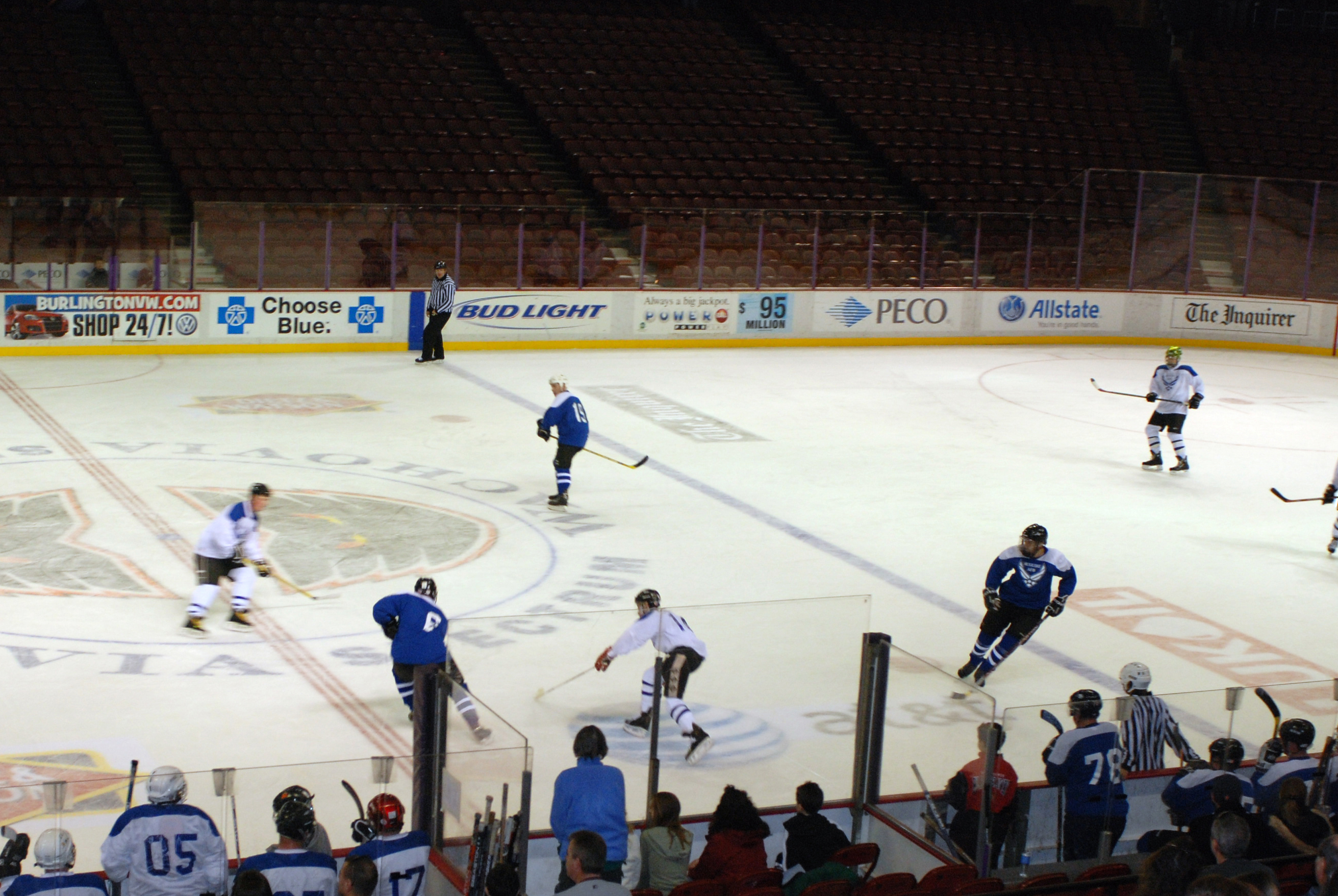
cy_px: 494
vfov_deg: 22.0
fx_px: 2307
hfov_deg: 32.3
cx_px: 574
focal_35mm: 62
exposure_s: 1/60
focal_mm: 28
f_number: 4
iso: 400
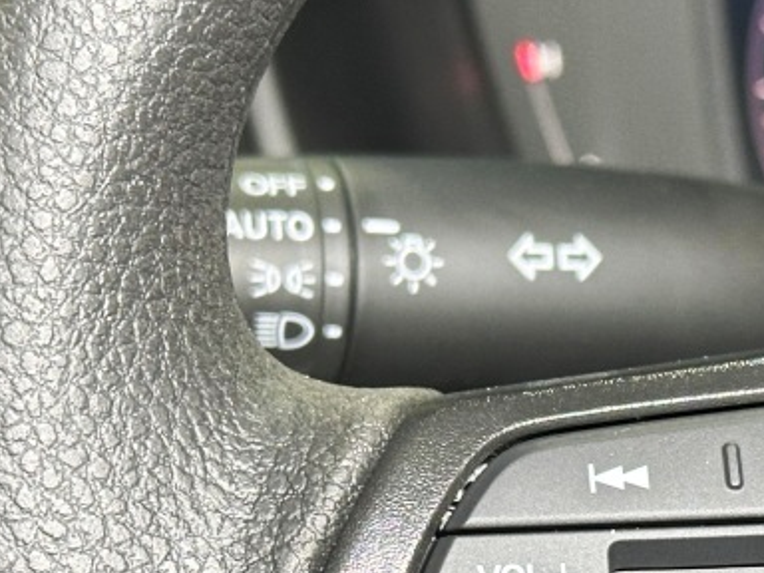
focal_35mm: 128
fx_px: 2825
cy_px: 633
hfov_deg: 15.2
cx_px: 676
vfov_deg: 11.4
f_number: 1.78
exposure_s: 1/40
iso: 320
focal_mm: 6.86
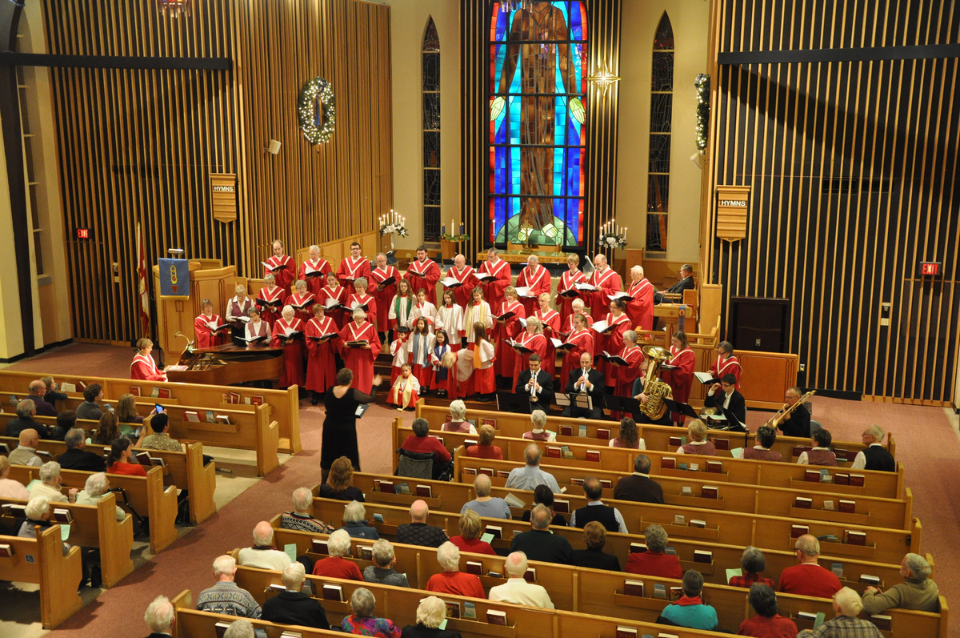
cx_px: 480
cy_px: 319
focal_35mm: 39
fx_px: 1039
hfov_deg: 49.6
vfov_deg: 34.1
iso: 1600
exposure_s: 1/8
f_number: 4
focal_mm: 26
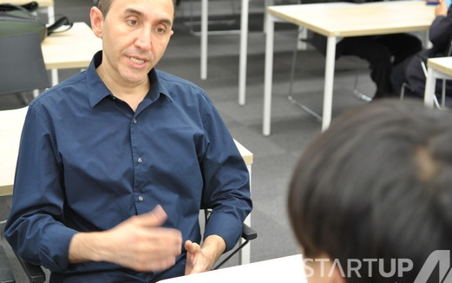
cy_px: 129
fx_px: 826
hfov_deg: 30.6
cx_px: 227
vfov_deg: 19.4
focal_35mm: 67
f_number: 2.8
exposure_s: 1/30
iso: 250
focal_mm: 38
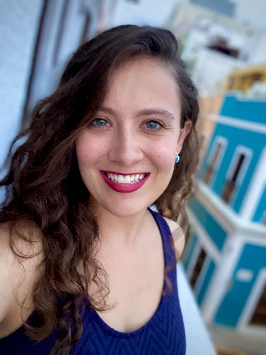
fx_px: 307
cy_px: 178
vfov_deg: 60.0
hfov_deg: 46.8
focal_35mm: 30
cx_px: 133
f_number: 2.2
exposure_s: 1/30
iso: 640
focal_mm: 2.71
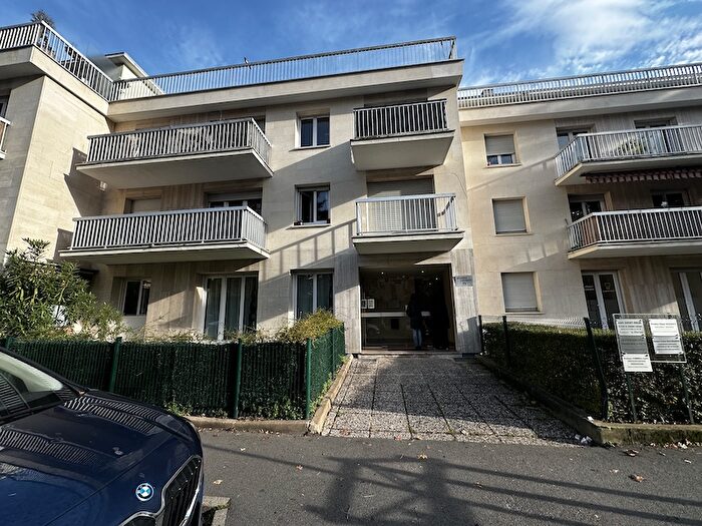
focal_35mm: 14
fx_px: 284
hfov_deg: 102.1
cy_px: 263
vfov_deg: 85.7
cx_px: 351
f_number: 2.2
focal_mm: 2.22
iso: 40
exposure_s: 1/515
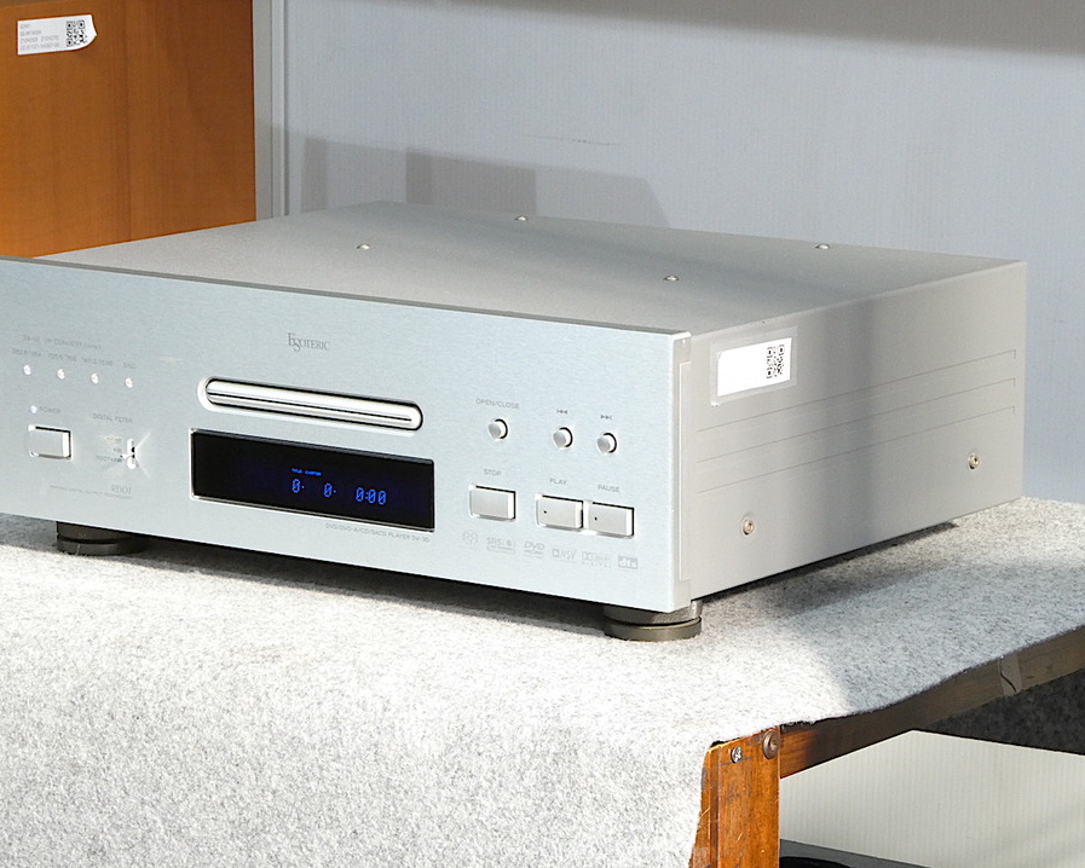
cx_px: 519
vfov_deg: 11.0
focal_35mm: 141
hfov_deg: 13.7
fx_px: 4529
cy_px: 434
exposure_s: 1/8
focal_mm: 24.2
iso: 400
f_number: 8
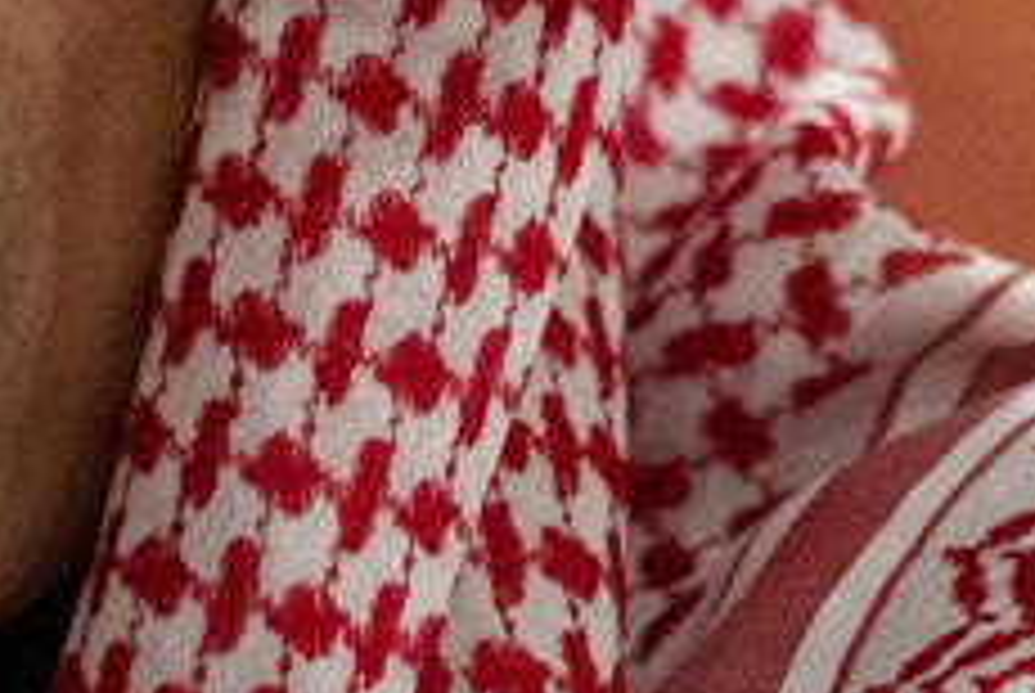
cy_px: -277
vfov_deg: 1.0
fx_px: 38401
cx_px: 490
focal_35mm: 1334
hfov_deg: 1.5
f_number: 2.8
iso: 5000
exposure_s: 1/200
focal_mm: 200
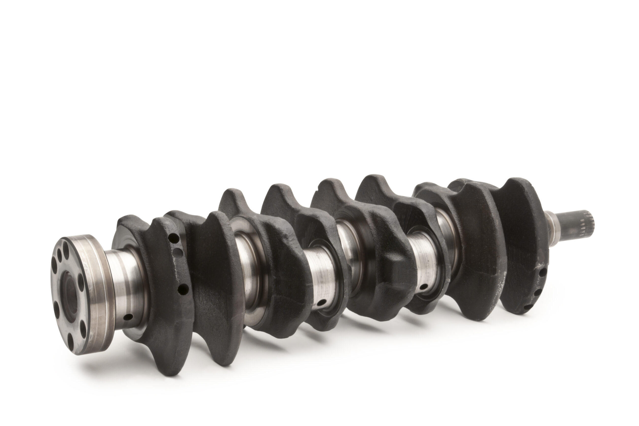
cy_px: 213
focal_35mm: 73
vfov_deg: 18.7
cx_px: 323
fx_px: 1296
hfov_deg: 27.7
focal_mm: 48
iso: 200
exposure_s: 1/1.25
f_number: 29
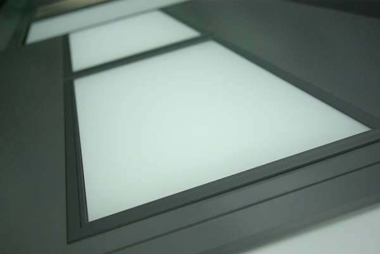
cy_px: 127
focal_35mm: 52
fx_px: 555
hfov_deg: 37.8
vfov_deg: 25.8
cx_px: 190
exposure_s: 1/4000
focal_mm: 35
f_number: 4.5
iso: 800
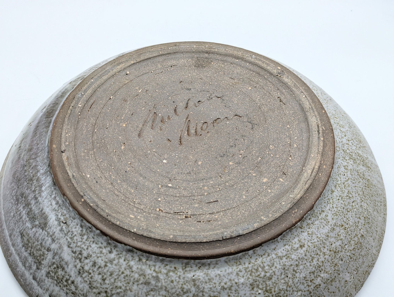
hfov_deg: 39.6
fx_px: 547
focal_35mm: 48
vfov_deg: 30.3
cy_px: 148
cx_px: 197
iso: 49
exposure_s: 1/173
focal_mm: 6.81
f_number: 1.85
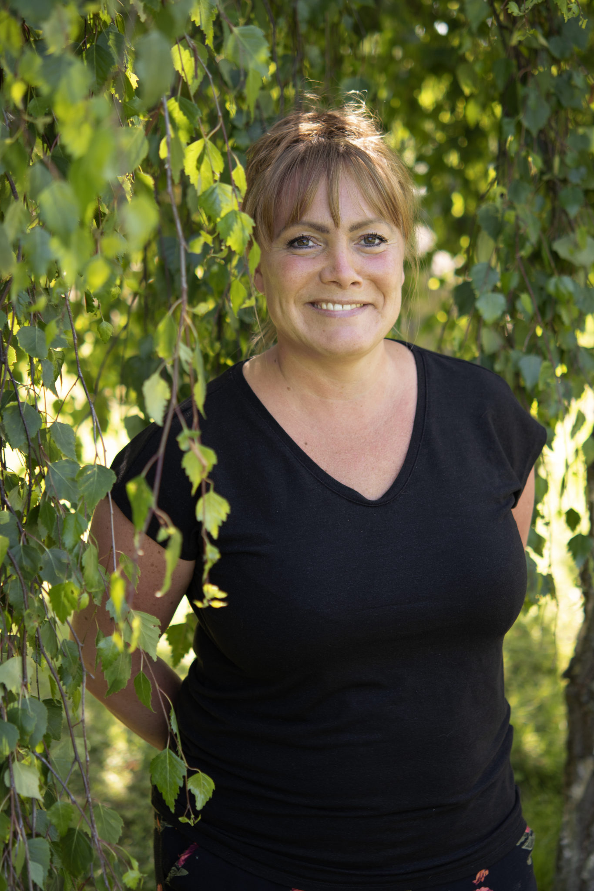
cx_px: 297
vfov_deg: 22.6
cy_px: 446
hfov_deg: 15.2
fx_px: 2228
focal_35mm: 90
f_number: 3.2
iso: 100
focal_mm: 60
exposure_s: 1/160
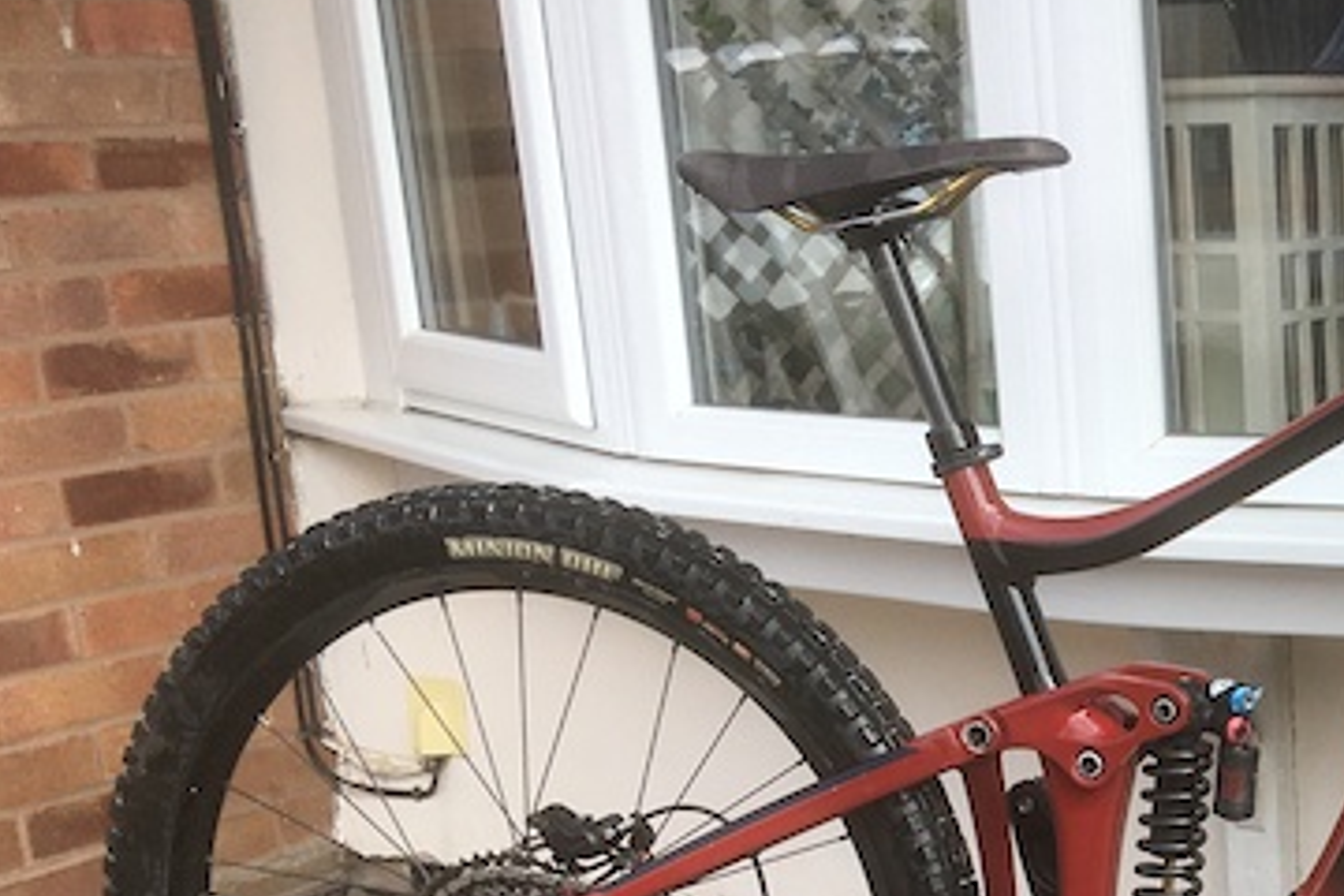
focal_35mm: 67
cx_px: 1445
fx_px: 2501
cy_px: 821
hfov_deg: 27.7
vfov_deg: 19.9
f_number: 2.2
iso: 25
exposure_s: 1/400
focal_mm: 4.15
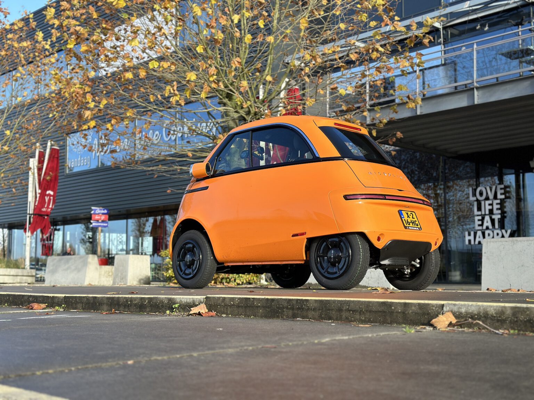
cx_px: 267
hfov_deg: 39.7
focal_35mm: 48
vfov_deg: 30.3
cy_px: 200
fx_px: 740
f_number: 1.78
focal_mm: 6.86
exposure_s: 1/1376
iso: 80
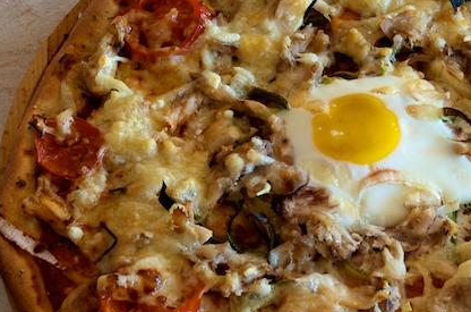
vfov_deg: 17.4
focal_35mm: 78
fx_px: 1017
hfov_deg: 25.6
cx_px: 376
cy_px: 189
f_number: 6.3
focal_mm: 27
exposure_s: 1/25
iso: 200
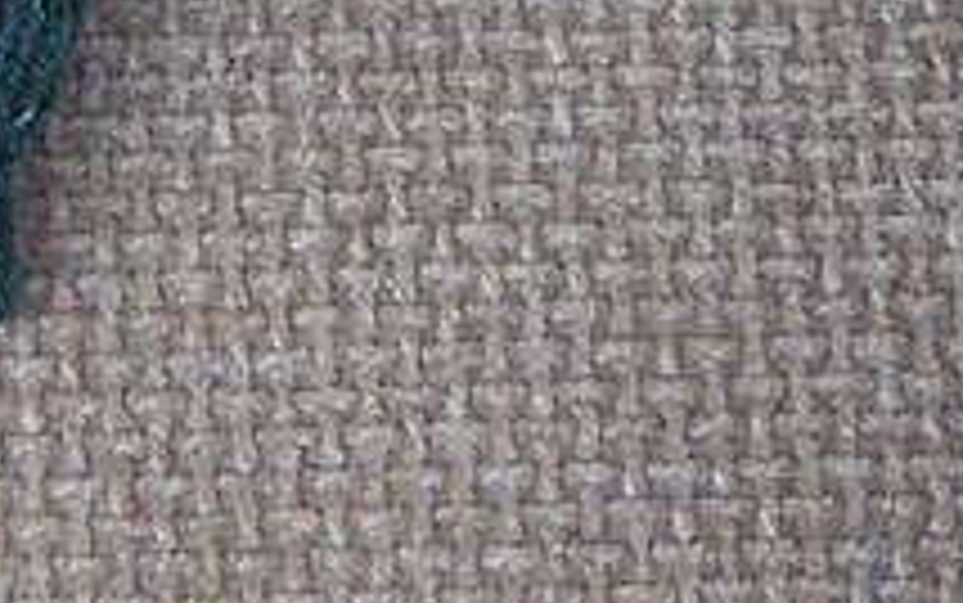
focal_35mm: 342
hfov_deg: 6.1
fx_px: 8980
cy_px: -194
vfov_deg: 3.8
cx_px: 9
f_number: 3.7
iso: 125
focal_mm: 14.1
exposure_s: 1/100
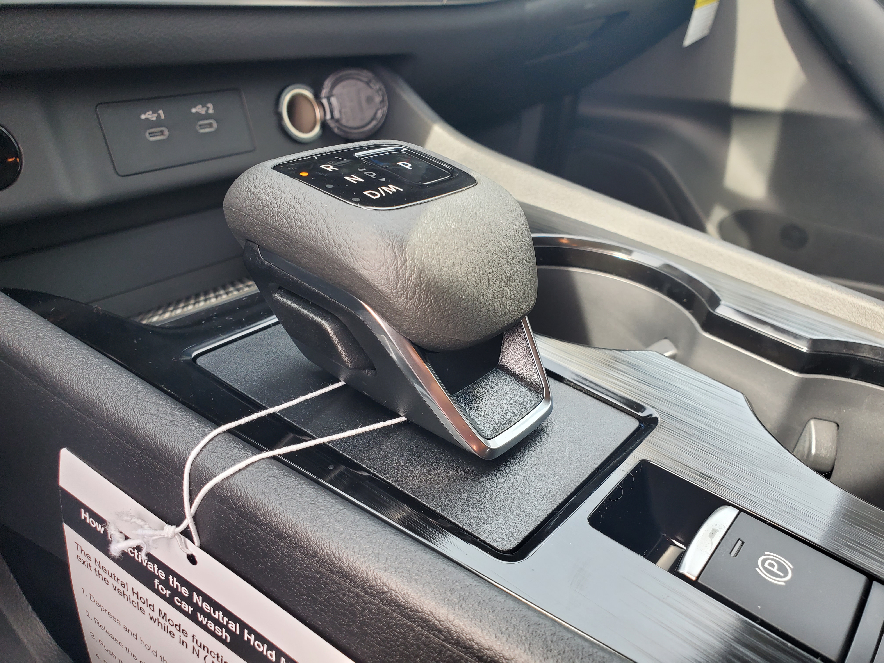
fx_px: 664
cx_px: 442
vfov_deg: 53.1
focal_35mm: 26
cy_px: 332
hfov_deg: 67.3
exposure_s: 1/120
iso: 80
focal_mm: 4.3
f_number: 2.4
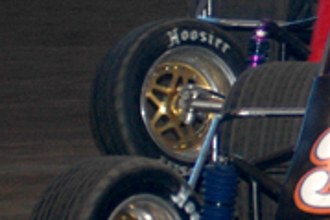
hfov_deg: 5.1
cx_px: 435
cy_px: 26
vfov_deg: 3.4
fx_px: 3682
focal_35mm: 402
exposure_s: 1/250
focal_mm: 80
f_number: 2.8
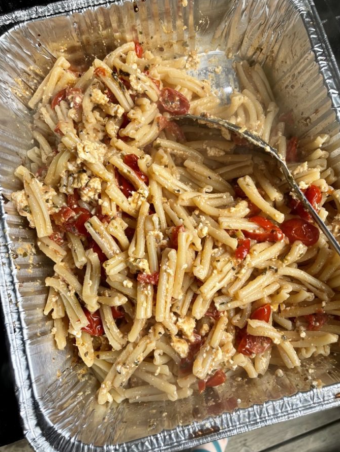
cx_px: 174
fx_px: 366
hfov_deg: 49.8
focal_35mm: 28
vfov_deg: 63.4
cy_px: 226
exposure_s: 1/121
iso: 32
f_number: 1.6
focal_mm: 4.2
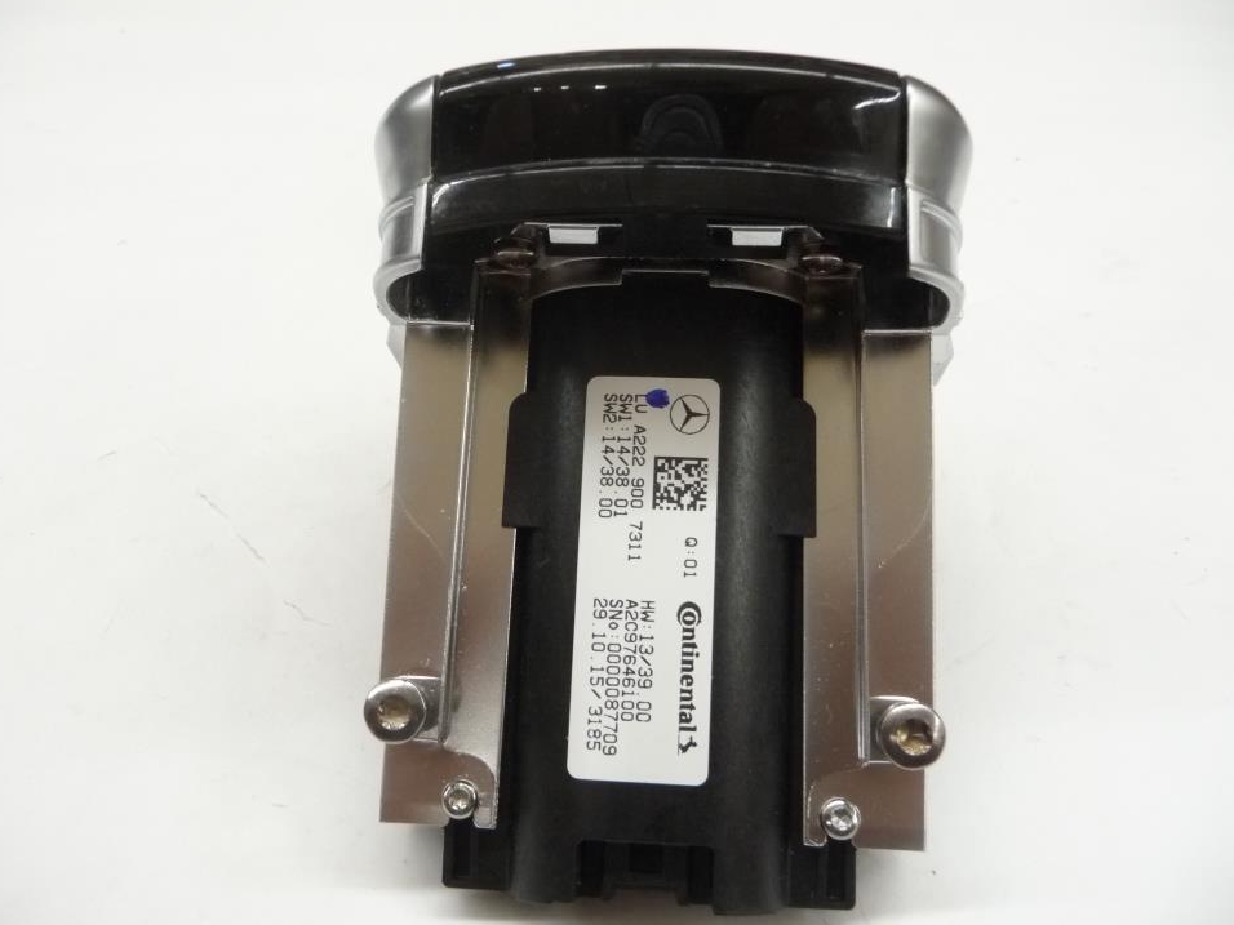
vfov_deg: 46.8
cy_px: 464
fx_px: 1069
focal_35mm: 30
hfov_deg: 60.0
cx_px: 603
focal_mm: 4.7
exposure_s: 1/30
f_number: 3.3
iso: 320
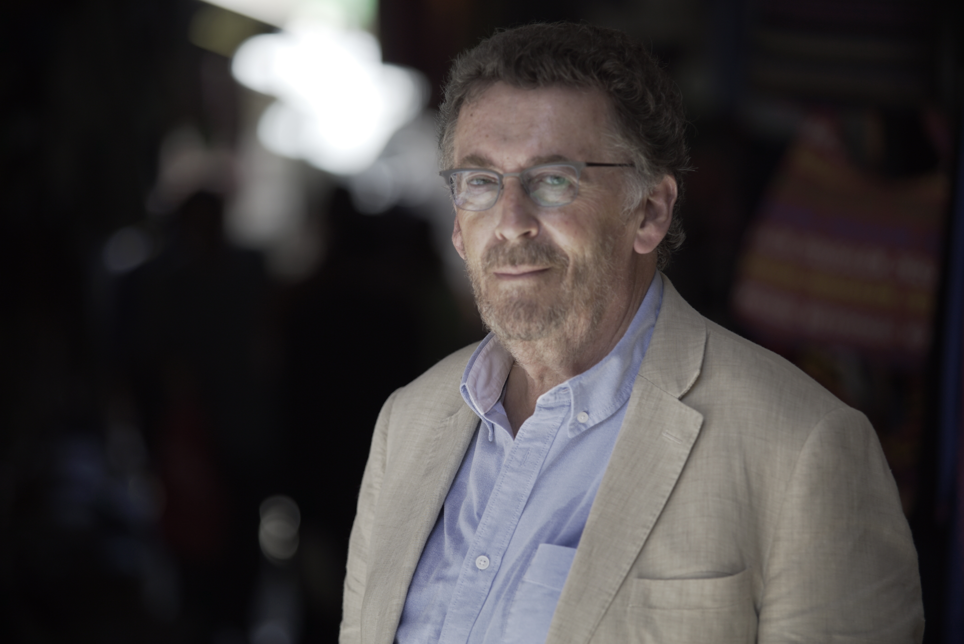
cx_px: 482
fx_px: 4153
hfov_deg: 13.2
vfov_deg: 8.9
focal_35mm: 155
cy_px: 322
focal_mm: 155
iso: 200
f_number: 2.8
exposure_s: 1/640
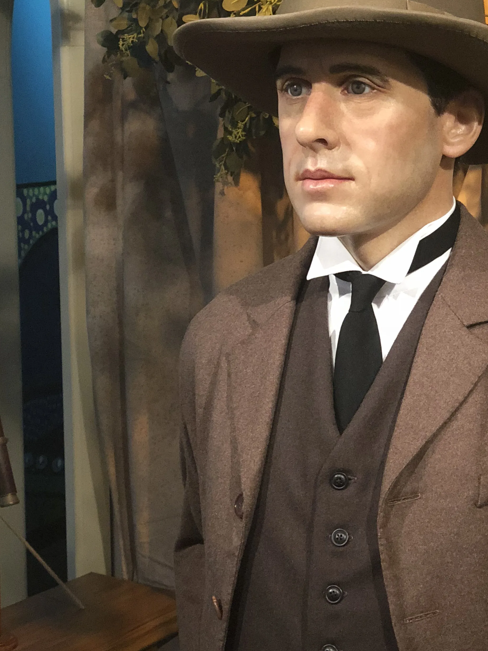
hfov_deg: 17.2
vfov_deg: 23.0
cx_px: 388
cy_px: 315
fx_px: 1598
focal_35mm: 85
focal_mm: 6
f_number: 2.4
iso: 160
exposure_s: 1/9
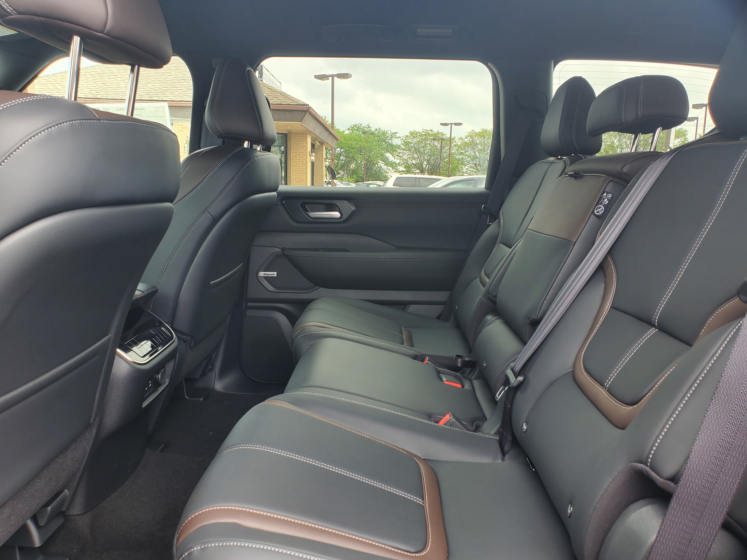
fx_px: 561
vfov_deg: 53.1
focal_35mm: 26
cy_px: 280
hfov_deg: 67.3
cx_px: 374
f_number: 2.4
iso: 50
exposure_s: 1/93
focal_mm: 4.3
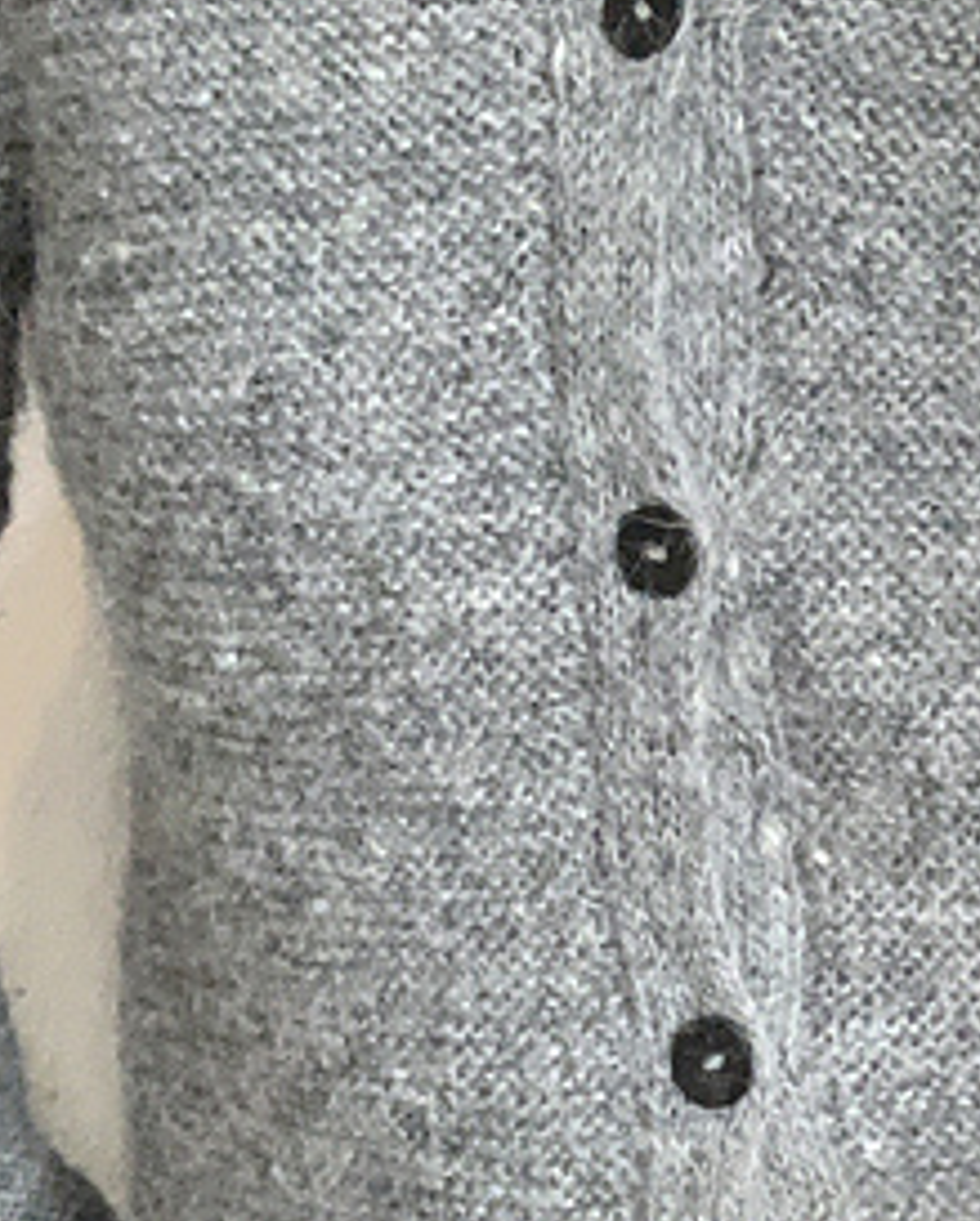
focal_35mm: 73
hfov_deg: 20.4
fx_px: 2642
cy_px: 680
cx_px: 944
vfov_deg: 26.0
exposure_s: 1/29
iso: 400
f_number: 2.2
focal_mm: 2.87
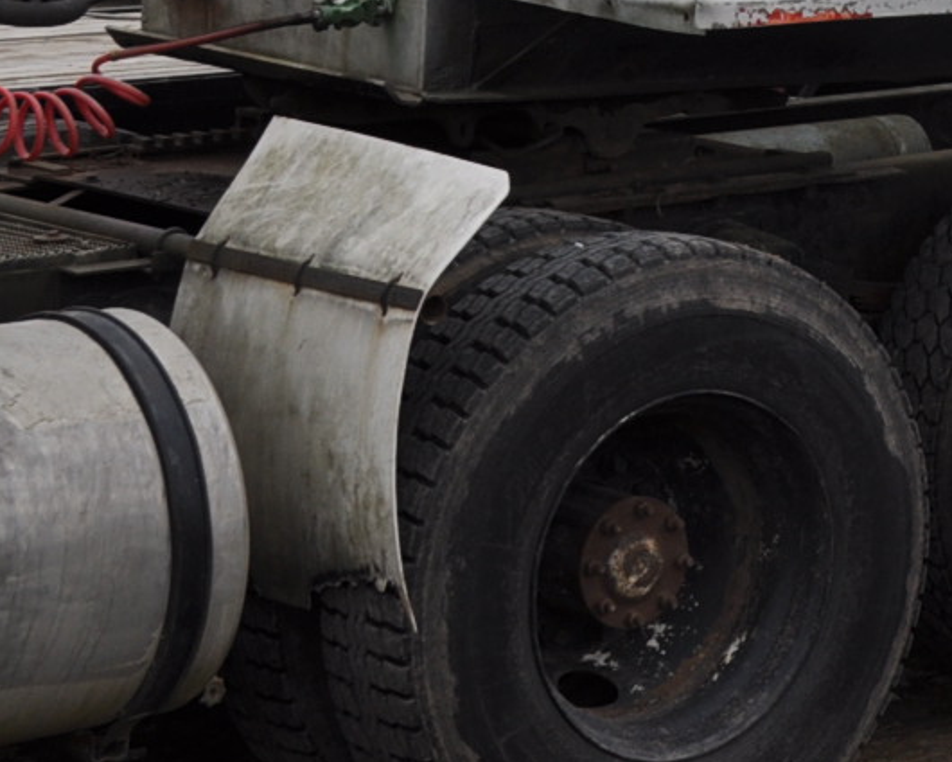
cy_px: -293
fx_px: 4646
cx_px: 1796
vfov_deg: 9.2
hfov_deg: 10.8
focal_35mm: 165
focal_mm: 29
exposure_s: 1/250
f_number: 8
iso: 200
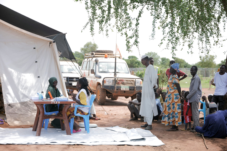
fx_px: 372
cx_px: 114
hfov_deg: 33.9
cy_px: 76
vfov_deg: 23.0
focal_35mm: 59
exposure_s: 1/800
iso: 200
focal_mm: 59
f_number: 2.8
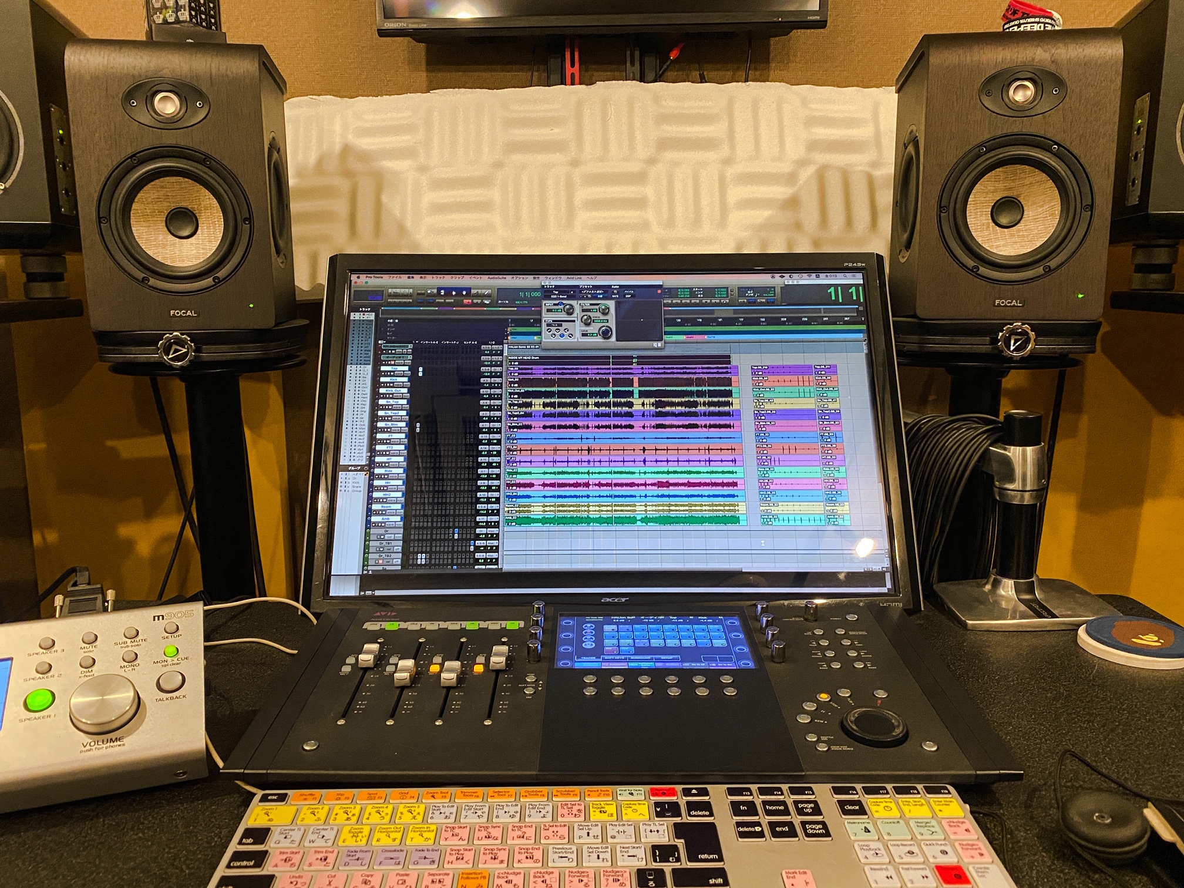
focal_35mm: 26
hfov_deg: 67.3
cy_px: 444
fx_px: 889
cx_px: 592
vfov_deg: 53.1
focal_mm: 4.25
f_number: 1.8
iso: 500
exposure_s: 1/44
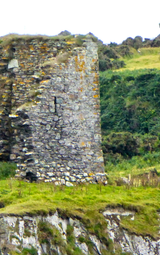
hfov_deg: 0.9
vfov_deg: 1.4
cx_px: 72
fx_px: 10671
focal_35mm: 1530
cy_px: 128
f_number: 6.4
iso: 400
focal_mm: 129
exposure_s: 1/800
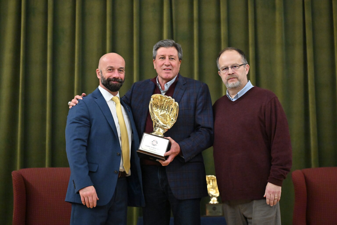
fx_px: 711
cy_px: 112
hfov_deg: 26.7
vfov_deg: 17.9
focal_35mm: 76
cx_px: 168
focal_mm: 76
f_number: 2.8
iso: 8000
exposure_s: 1/250
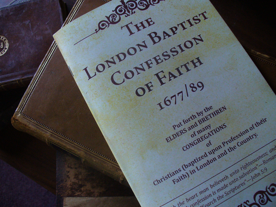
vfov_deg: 38.7
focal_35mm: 37
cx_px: 138
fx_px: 295
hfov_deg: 50.1
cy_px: 104
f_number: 2.8
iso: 200
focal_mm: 6.1
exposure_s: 1/20
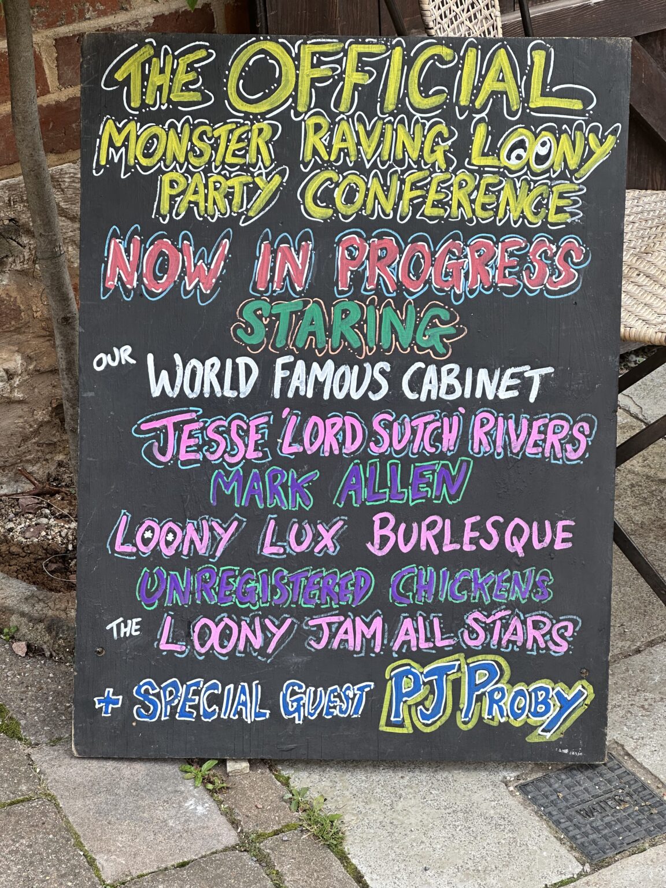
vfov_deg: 25.3
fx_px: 1975
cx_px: 333
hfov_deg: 19.1
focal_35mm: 77
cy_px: 444
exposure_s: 1/99
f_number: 2.8
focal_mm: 9
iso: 50
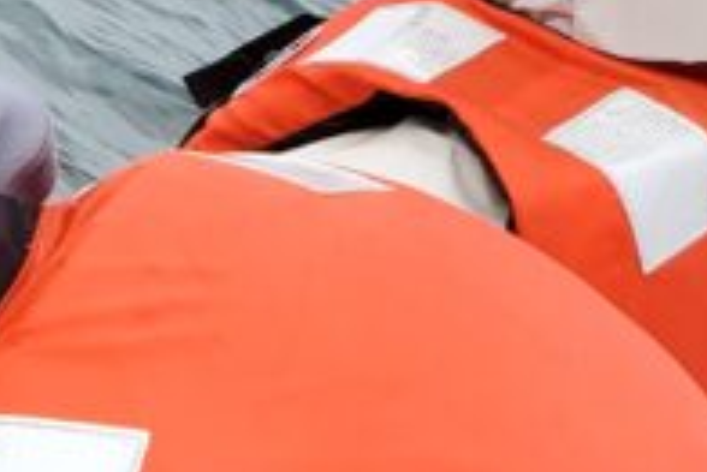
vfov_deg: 9.4
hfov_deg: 12.5
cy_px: 803
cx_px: -768
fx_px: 2771
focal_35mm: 141
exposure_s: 1/651
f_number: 2.4
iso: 50
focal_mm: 4.3
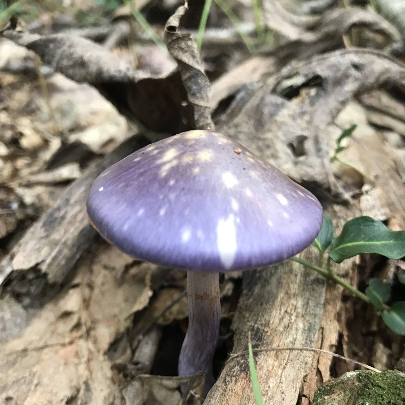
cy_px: 263
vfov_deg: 47.8
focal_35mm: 34
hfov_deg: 48.4
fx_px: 450
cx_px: 207
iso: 40
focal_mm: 3.99
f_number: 1.8
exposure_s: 1/24
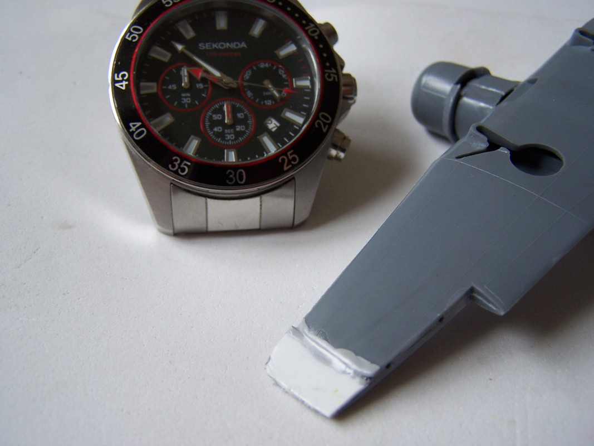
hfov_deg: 49.0
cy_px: 223
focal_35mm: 38
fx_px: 652
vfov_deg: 37.7
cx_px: 297
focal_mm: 6.3
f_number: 2.8
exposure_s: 1/45
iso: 80
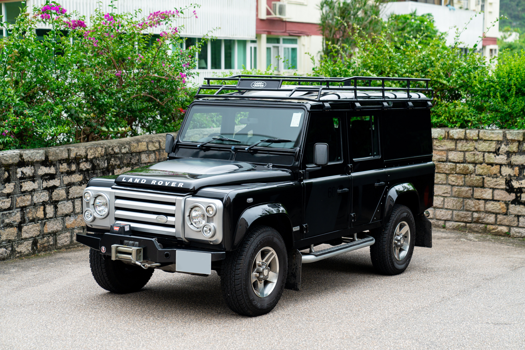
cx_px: 262
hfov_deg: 32.4
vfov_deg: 21.9
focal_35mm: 62
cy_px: 175
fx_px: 904
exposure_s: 1/200
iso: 160
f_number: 2.8
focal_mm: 62
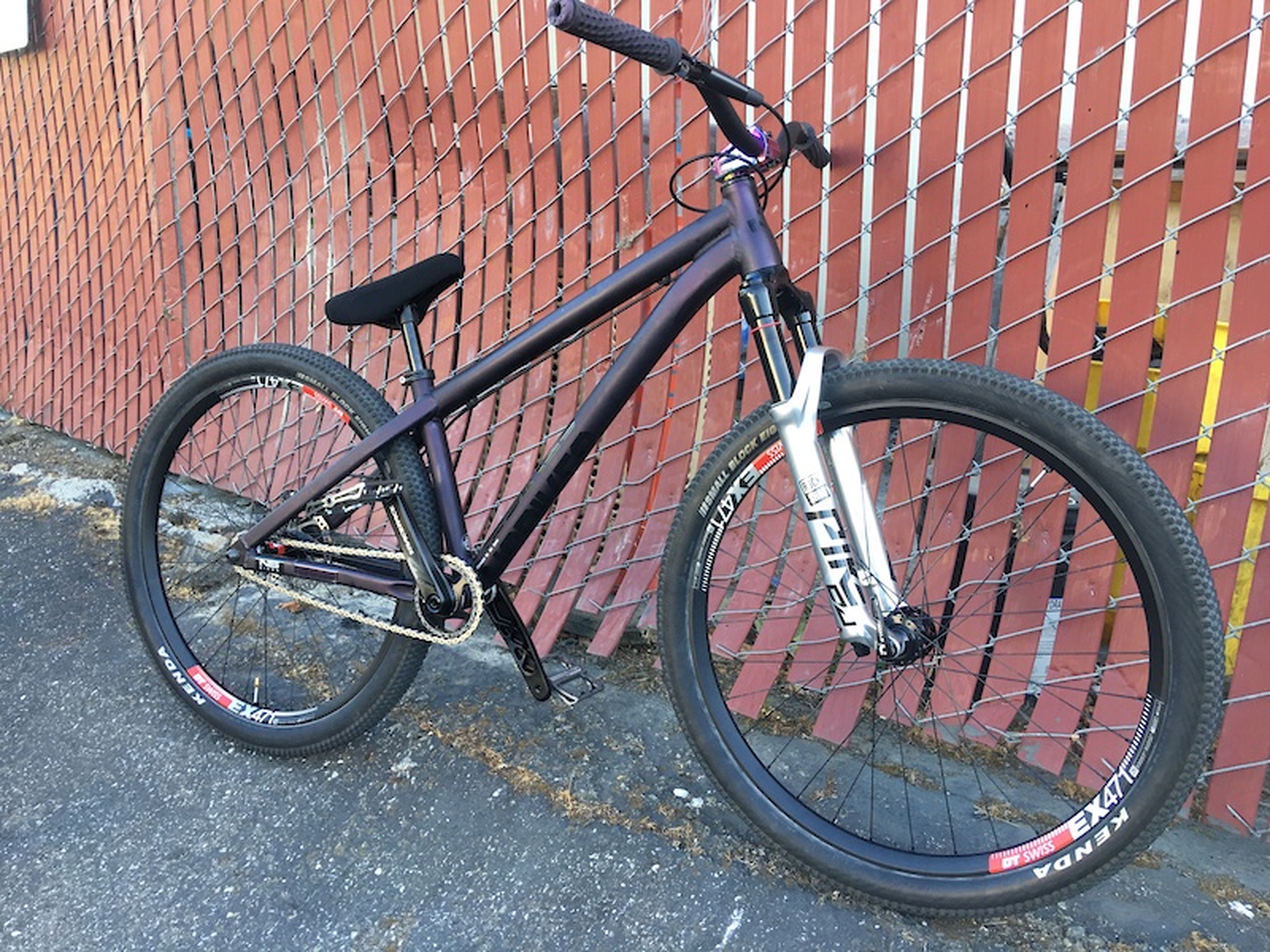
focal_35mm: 29
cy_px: 476
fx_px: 1064
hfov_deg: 61.7
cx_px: 635
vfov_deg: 48.2
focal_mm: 4.15
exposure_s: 1/40
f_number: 2.2
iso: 32
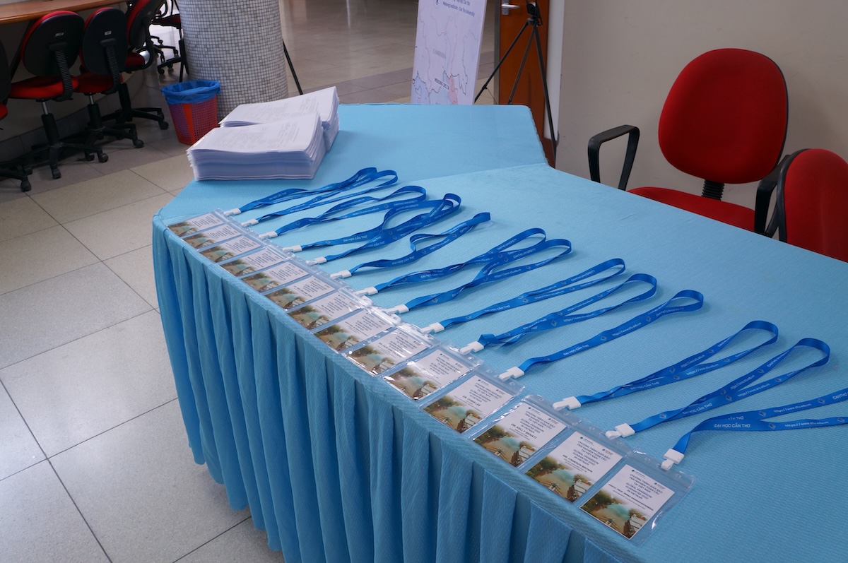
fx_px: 635
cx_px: 424
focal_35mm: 27
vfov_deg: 47.8
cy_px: 282
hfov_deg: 67.4
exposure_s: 1/20
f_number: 7.1
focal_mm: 18
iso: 400
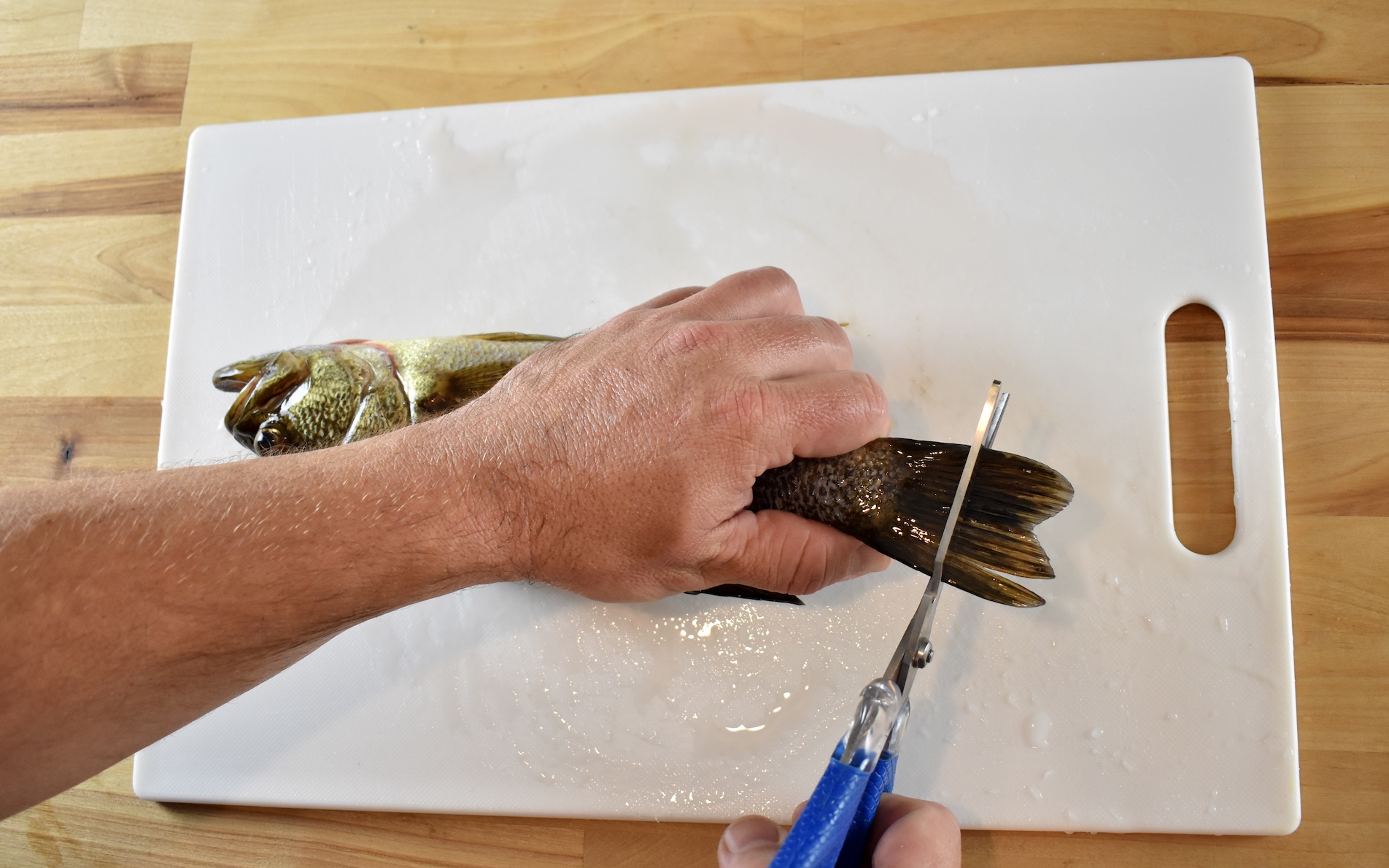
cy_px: 460
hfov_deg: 52.7
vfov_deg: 34.4
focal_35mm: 37
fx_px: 1401
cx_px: 694
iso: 1100
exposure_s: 1/125
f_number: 4
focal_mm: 24
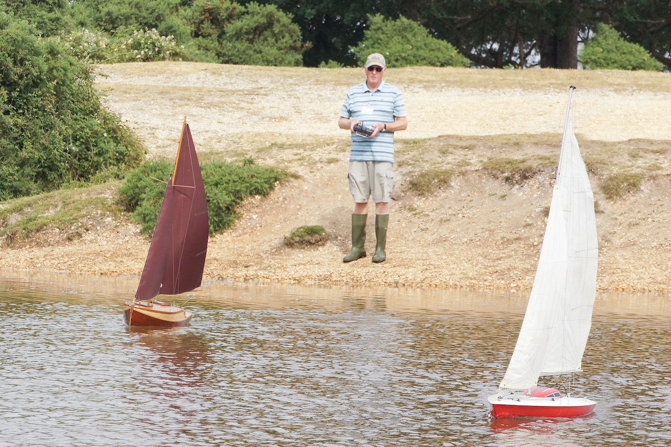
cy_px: 224
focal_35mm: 180
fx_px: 3356
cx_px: 336
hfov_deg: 11.4
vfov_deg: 7.6
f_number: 10
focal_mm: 120
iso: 400
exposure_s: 1/500
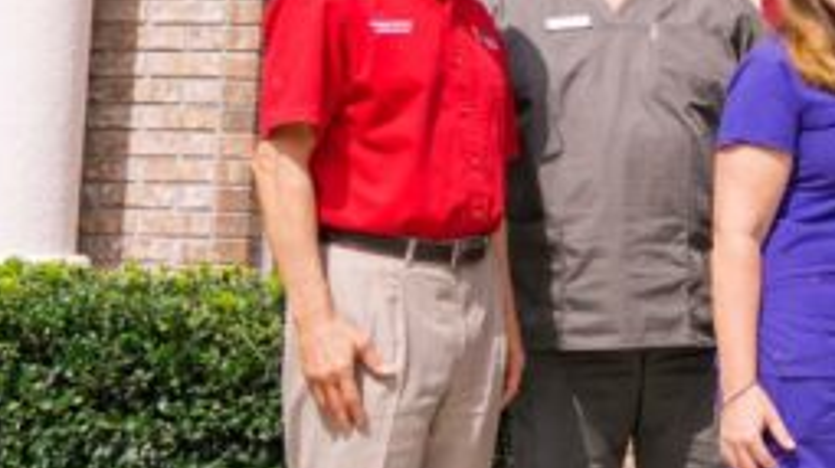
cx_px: 1169
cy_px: -92
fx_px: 2235
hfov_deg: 19.1
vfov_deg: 11.7
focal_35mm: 101
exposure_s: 1/4000
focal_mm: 24
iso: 160
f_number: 4
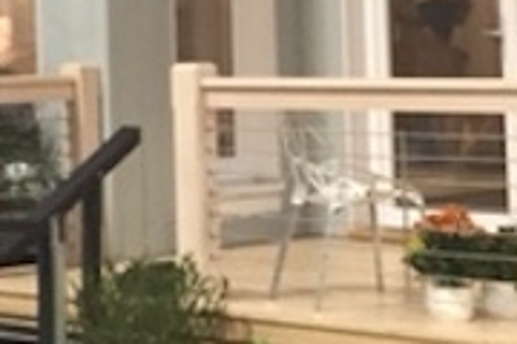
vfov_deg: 10.0
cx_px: 126
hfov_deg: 15.2
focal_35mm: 134
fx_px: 1924
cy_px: -140
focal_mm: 4.15
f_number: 2.2
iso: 200
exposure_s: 1/30
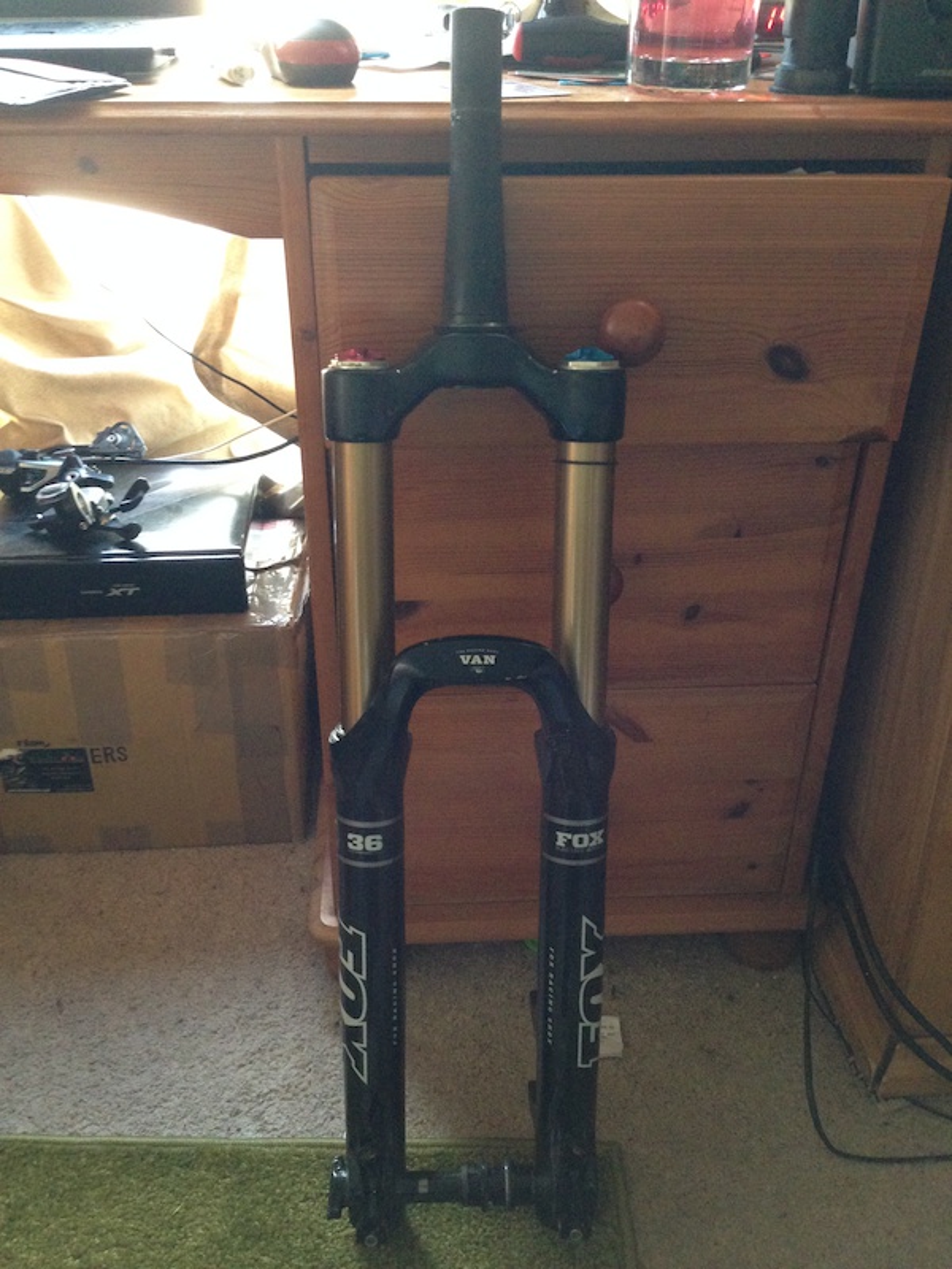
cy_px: 634
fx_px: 1210
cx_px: 476
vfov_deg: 55.4
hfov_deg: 42.9
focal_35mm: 33
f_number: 2.4
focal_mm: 4.12
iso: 320
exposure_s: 1/20
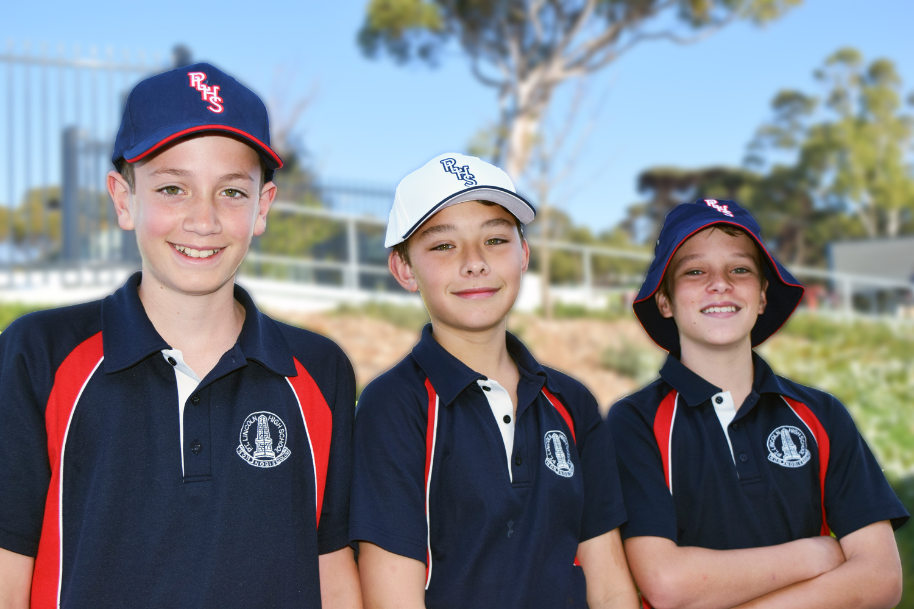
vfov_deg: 29.9
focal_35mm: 45
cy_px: 304
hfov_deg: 43.6
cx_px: 457
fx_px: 1142
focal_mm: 30
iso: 100
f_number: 7.1
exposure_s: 1/200
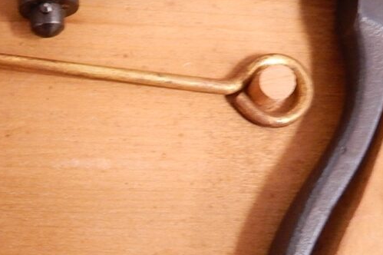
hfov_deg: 38.7
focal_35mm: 47
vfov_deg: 27.5
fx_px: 500
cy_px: 231
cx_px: 31
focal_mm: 4
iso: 400
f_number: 3
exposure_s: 1/13
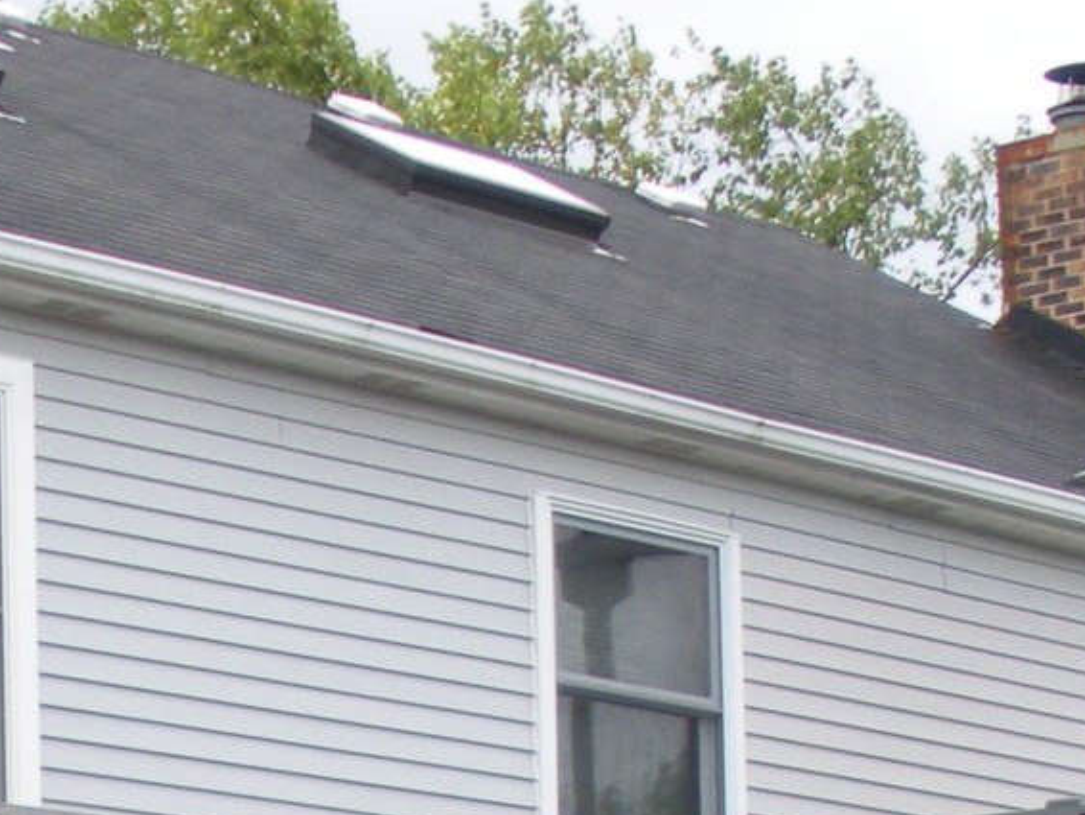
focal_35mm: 159
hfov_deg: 12.3
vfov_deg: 8.7
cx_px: 6
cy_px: 1719
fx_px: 4986
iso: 64
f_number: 3.5
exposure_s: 1/161
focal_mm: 6.3
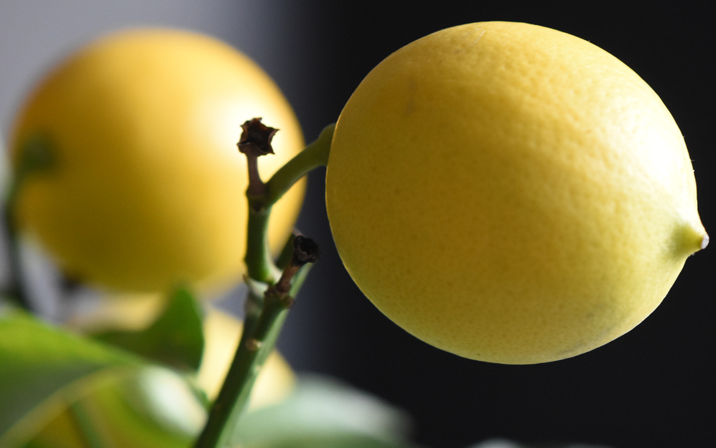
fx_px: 3487
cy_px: 174
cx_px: 416
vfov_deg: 7.3
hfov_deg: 11.7
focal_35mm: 179
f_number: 4.5
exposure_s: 1/320
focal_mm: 85
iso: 1600
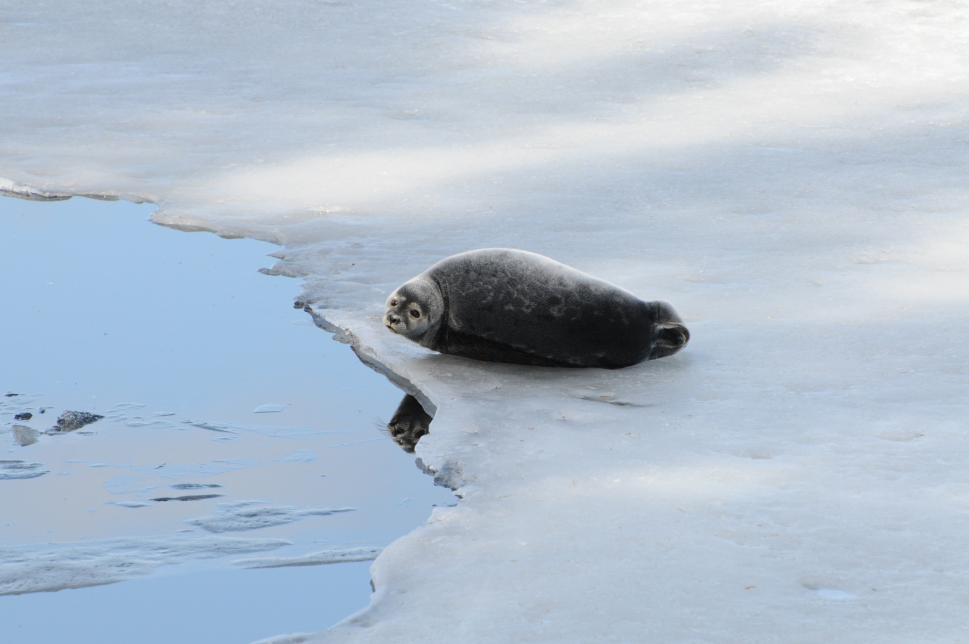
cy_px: 322
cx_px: 484
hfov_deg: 4.6
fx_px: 12099
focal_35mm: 450
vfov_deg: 3.0
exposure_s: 1/320
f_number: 9
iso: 400
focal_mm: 300
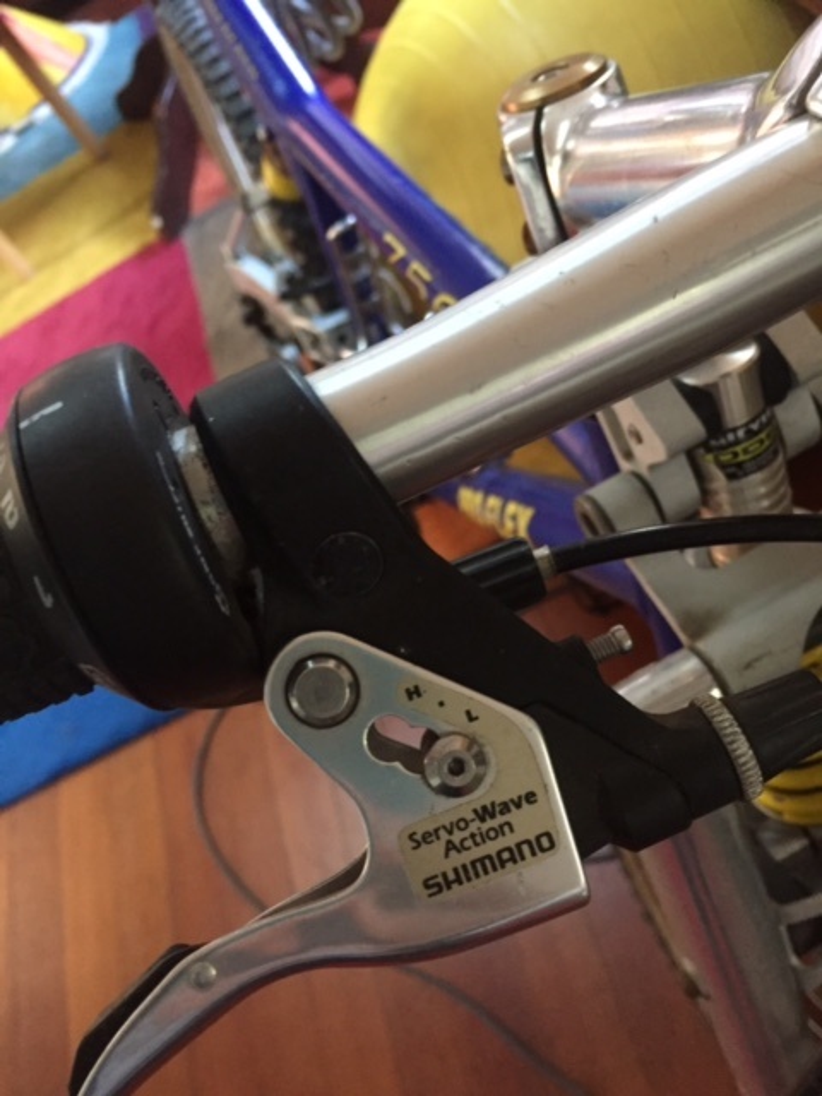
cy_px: 548
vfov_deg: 61.7
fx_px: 918
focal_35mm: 29
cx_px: 411
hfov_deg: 48.2
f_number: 2.2
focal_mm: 4.15
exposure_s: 1/15
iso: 320
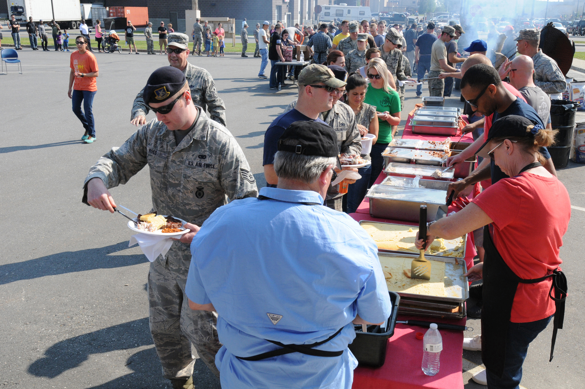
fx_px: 584
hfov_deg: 53.2
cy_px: 194
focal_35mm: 36
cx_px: 292
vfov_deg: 36.8
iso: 500
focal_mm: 24
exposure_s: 1/400
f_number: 10
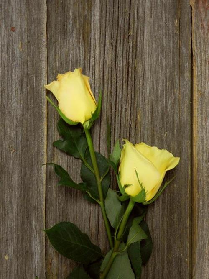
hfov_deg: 31.5
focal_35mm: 46
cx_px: 104
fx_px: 370
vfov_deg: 41.2
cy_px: 140
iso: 800
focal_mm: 8.1
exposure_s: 1/50
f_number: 4.2
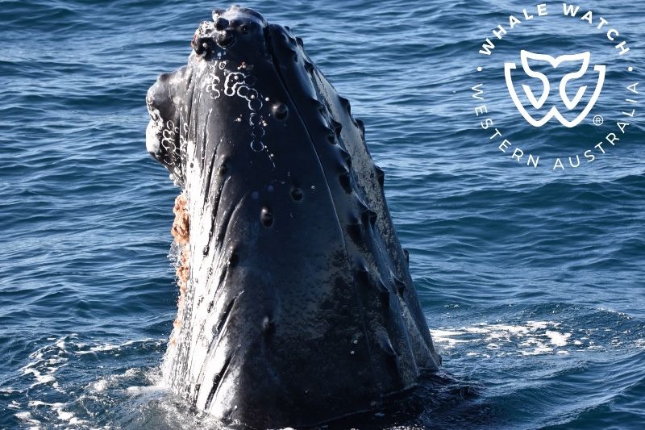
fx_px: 4030
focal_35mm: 225
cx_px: 322
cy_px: 215
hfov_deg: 9.2
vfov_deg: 6.1
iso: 400
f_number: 5
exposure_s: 1/1000
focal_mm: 150
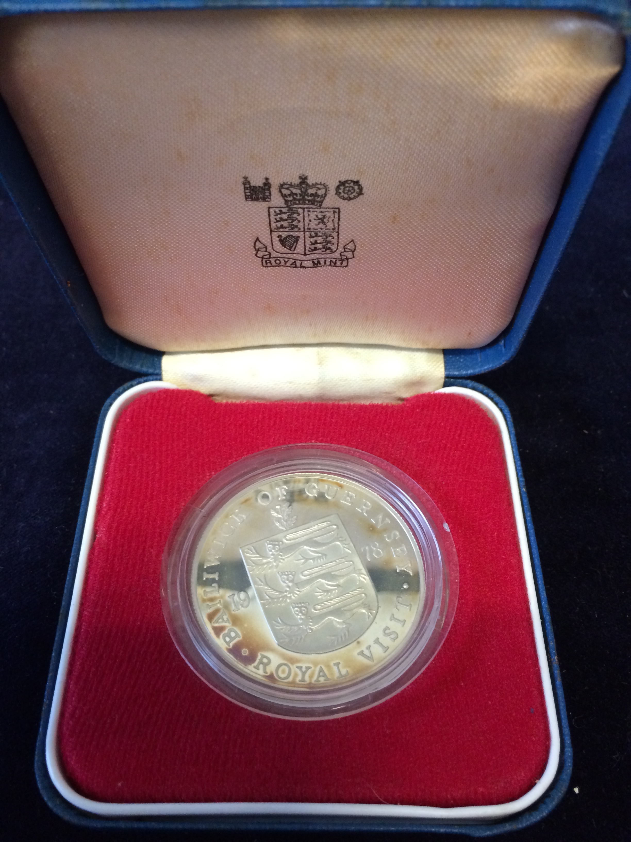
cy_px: 421
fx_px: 705
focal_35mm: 29
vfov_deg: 61.7
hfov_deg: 48.2
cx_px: 316
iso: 200
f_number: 2.2
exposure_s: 1/30
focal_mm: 4.15
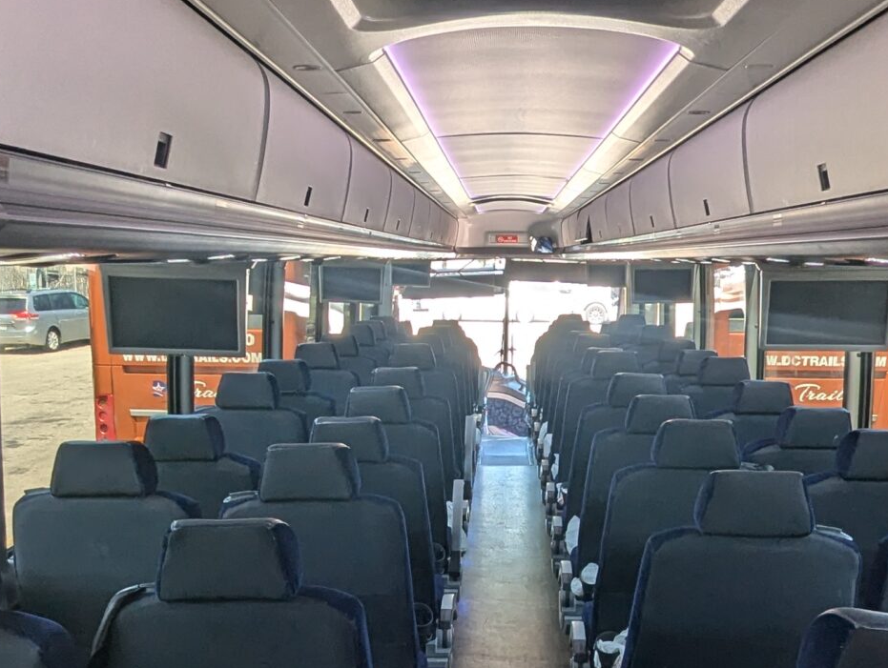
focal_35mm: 44
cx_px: 428
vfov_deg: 32.2
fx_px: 1130
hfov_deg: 42.9
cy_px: 516
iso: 61
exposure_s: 1/83.4
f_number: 2.2
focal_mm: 2.35
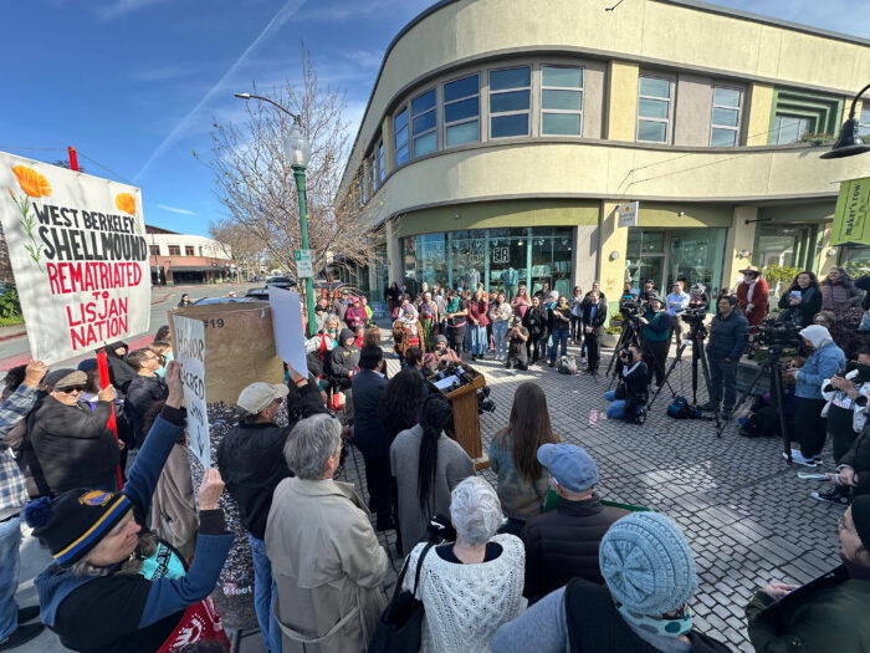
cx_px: 435
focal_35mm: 14
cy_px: 326
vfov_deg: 85.7
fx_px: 352
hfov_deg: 102.1
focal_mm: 2.22
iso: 40
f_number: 2.2
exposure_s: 1/647
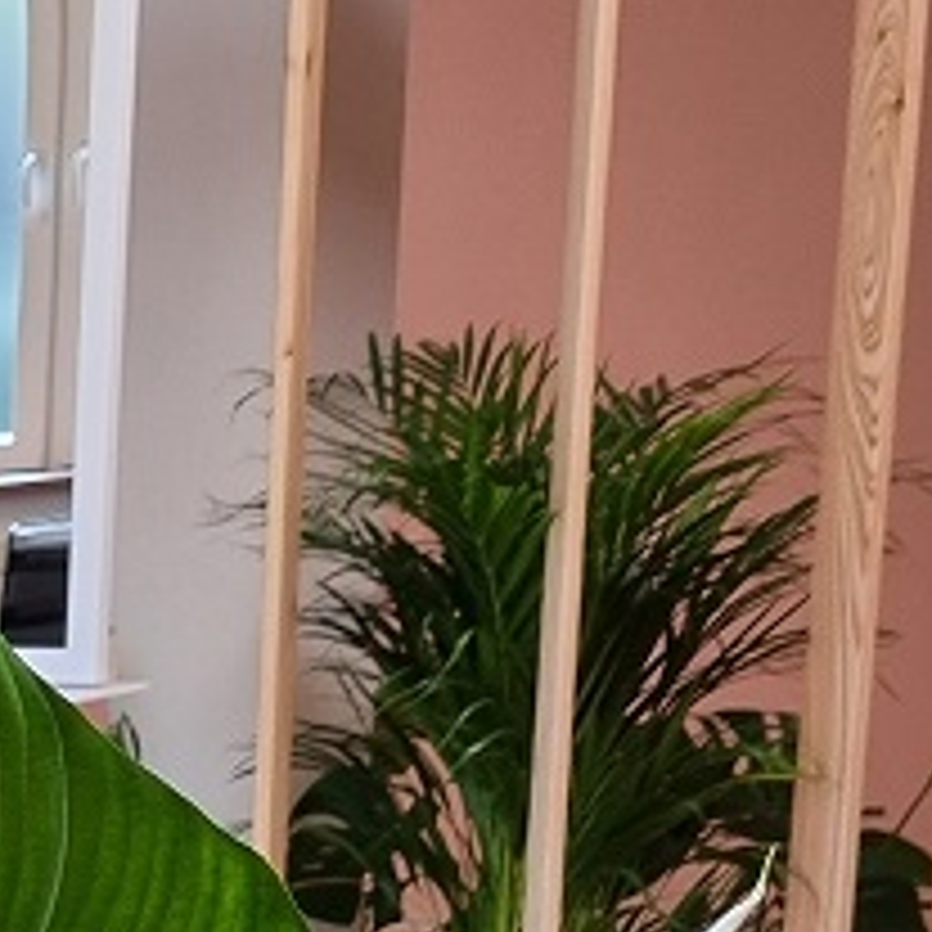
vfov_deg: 14.7
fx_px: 3412
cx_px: -1108
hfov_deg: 12.9
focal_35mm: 112
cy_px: 1297
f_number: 1.8
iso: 100
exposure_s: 1/100
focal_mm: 5.4
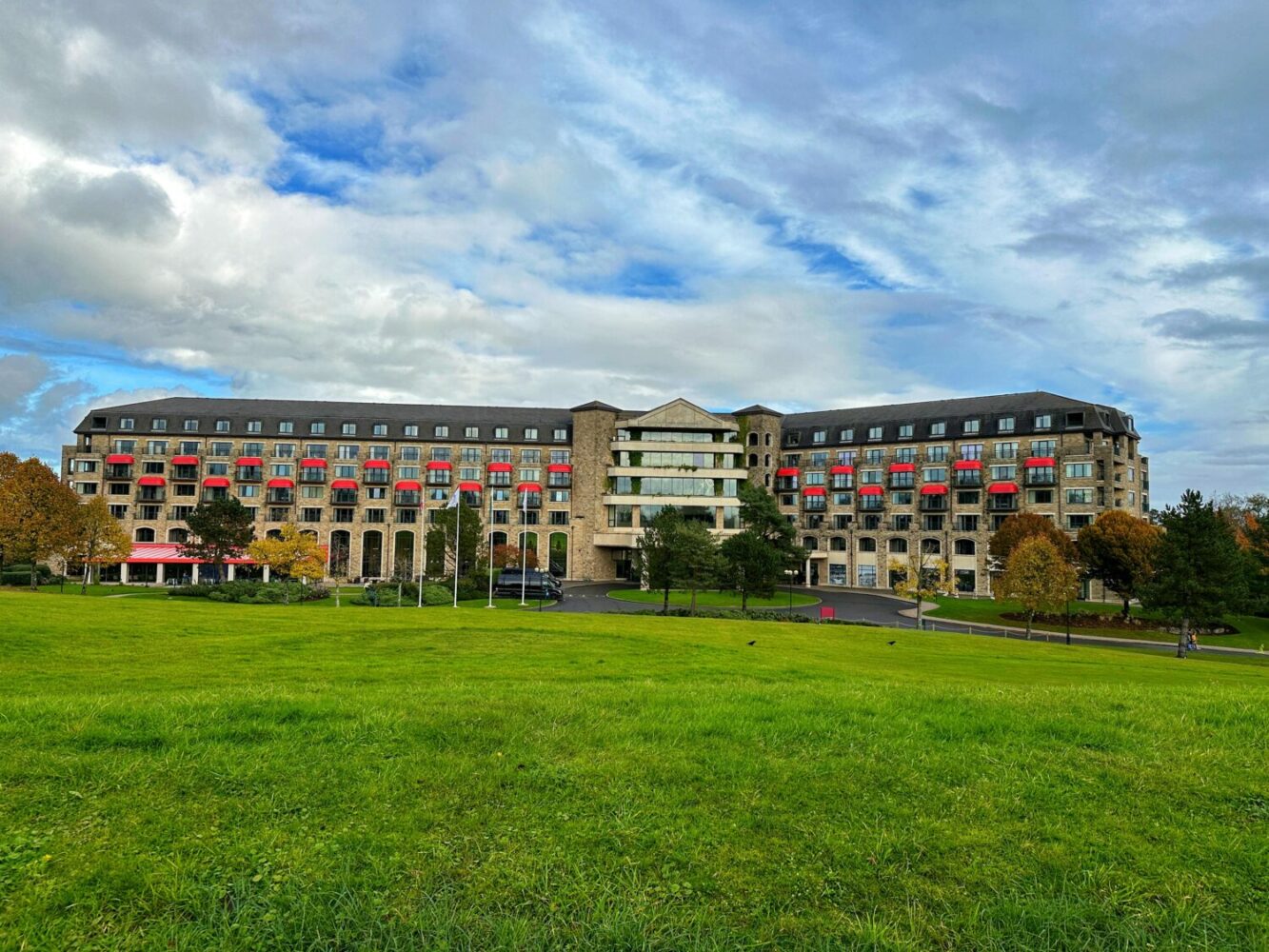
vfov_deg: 56.8
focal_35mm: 24
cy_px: 476
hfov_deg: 71.6
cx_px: 634
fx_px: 880
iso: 80
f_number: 1.78
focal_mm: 6.86
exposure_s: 1/4184
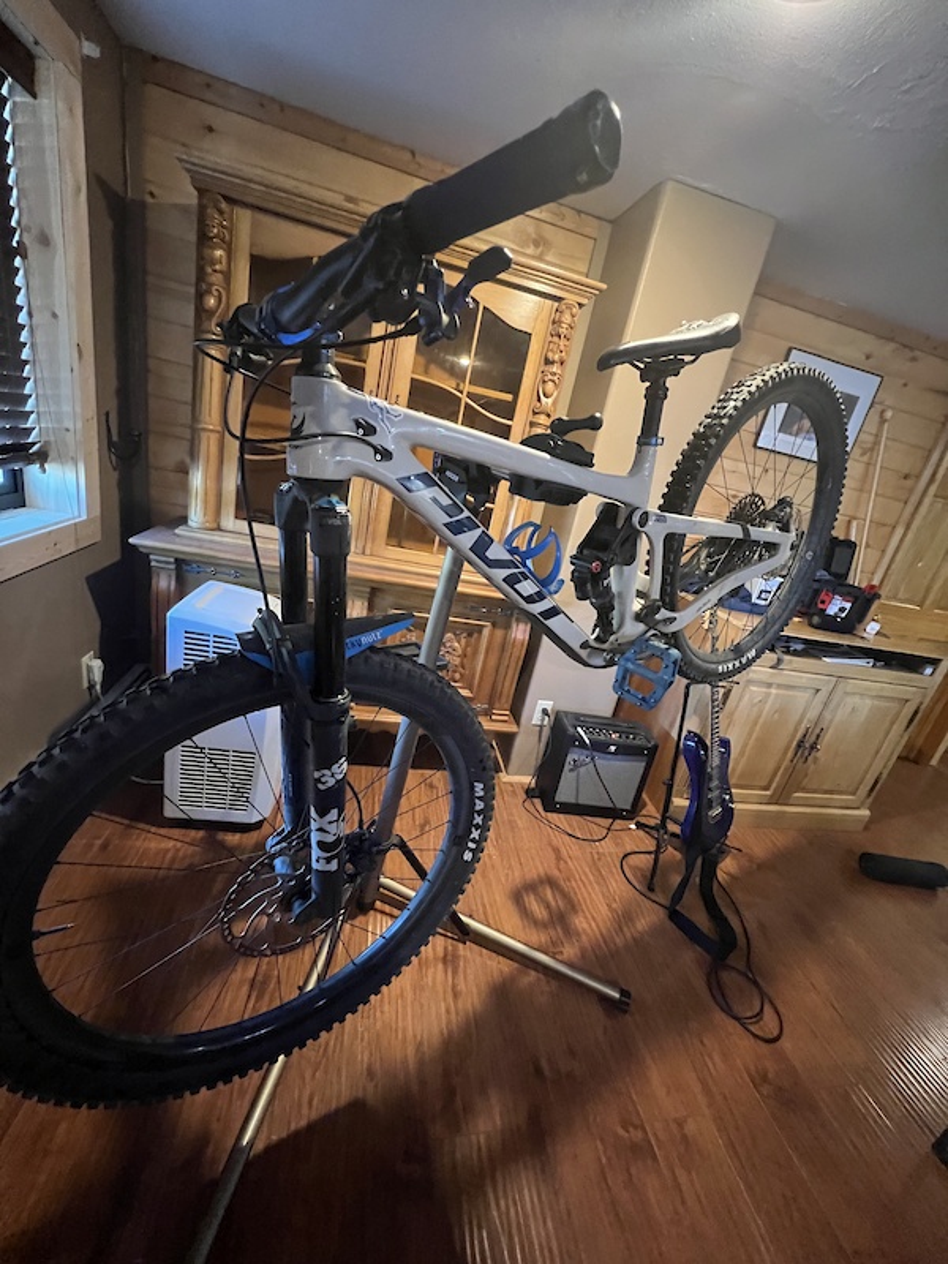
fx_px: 475
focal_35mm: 13
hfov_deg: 89.9
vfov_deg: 106.2
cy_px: 632
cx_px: 474
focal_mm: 1.57
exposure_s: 1/40
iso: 1000
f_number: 1.8
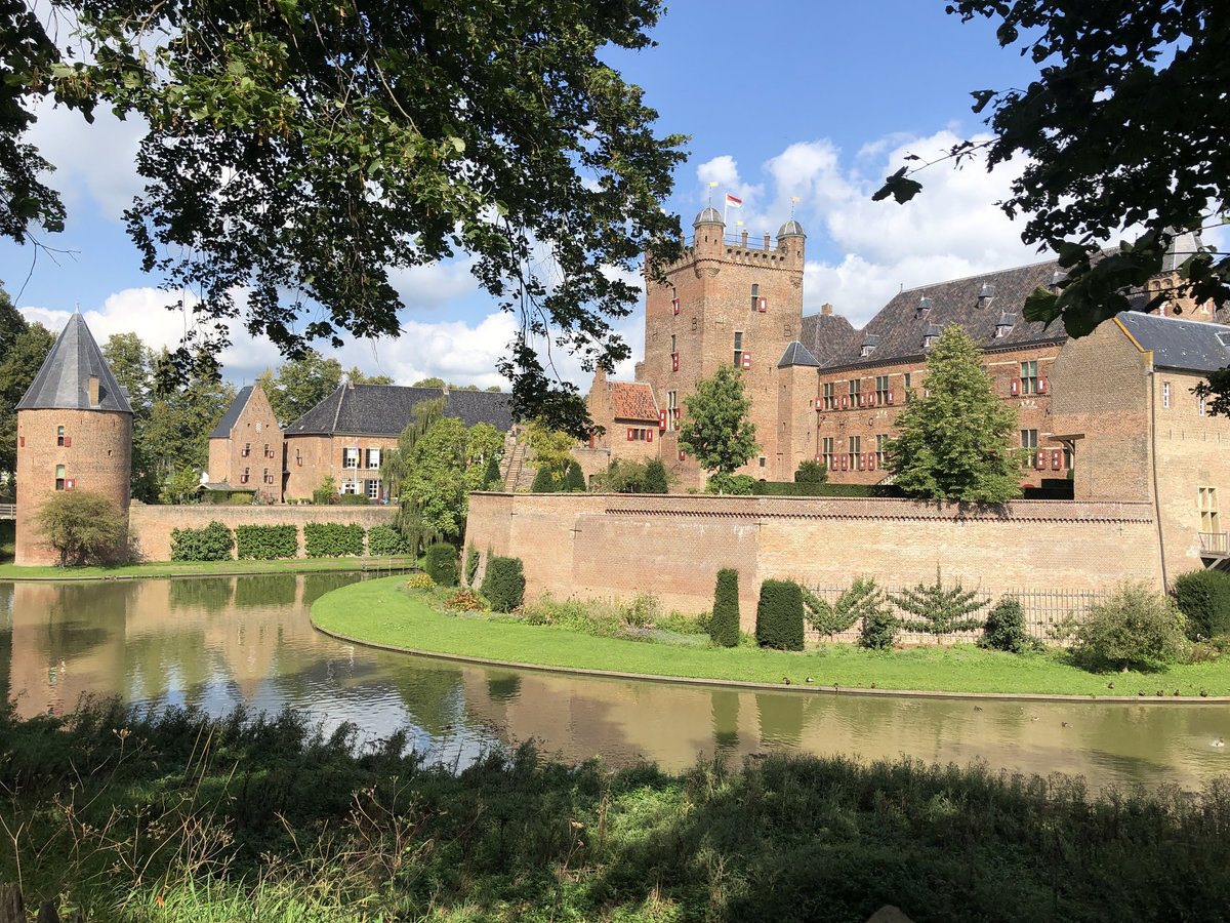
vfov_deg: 49.7
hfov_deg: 63.4
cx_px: 615
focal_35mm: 28
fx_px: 995
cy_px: 462
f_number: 1.8
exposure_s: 1/1656
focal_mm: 4
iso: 20
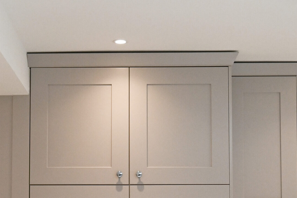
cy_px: 203
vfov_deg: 14.3
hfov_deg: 21.7
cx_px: 113
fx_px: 774
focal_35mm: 94
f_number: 25
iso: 100
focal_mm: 26.5
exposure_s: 1/2.5
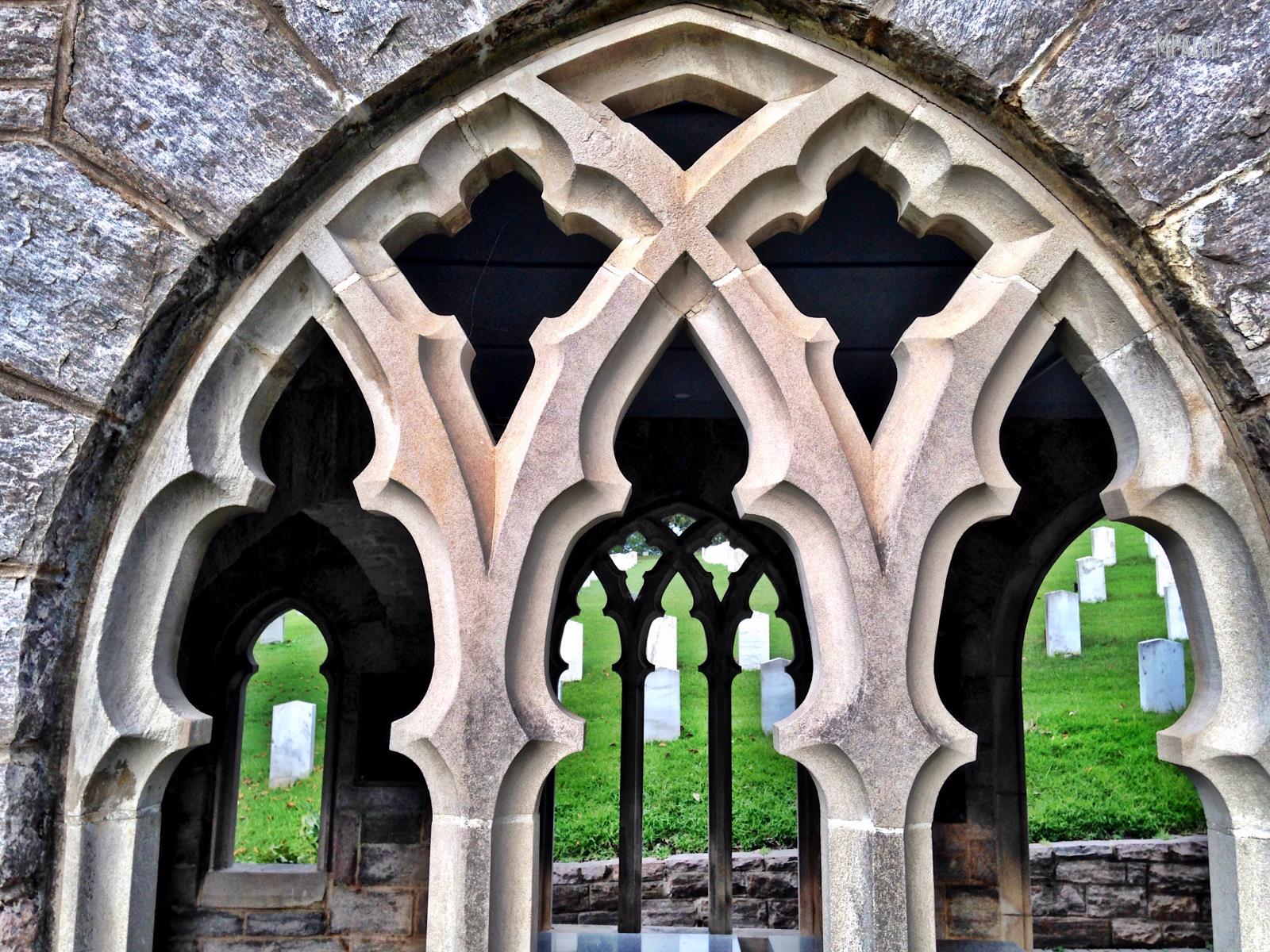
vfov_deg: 42.9
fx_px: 1211
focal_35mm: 33
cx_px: 635
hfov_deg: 55.4
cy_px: 476
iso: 50
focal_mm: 4.12
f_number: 2.4
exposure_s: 1/189
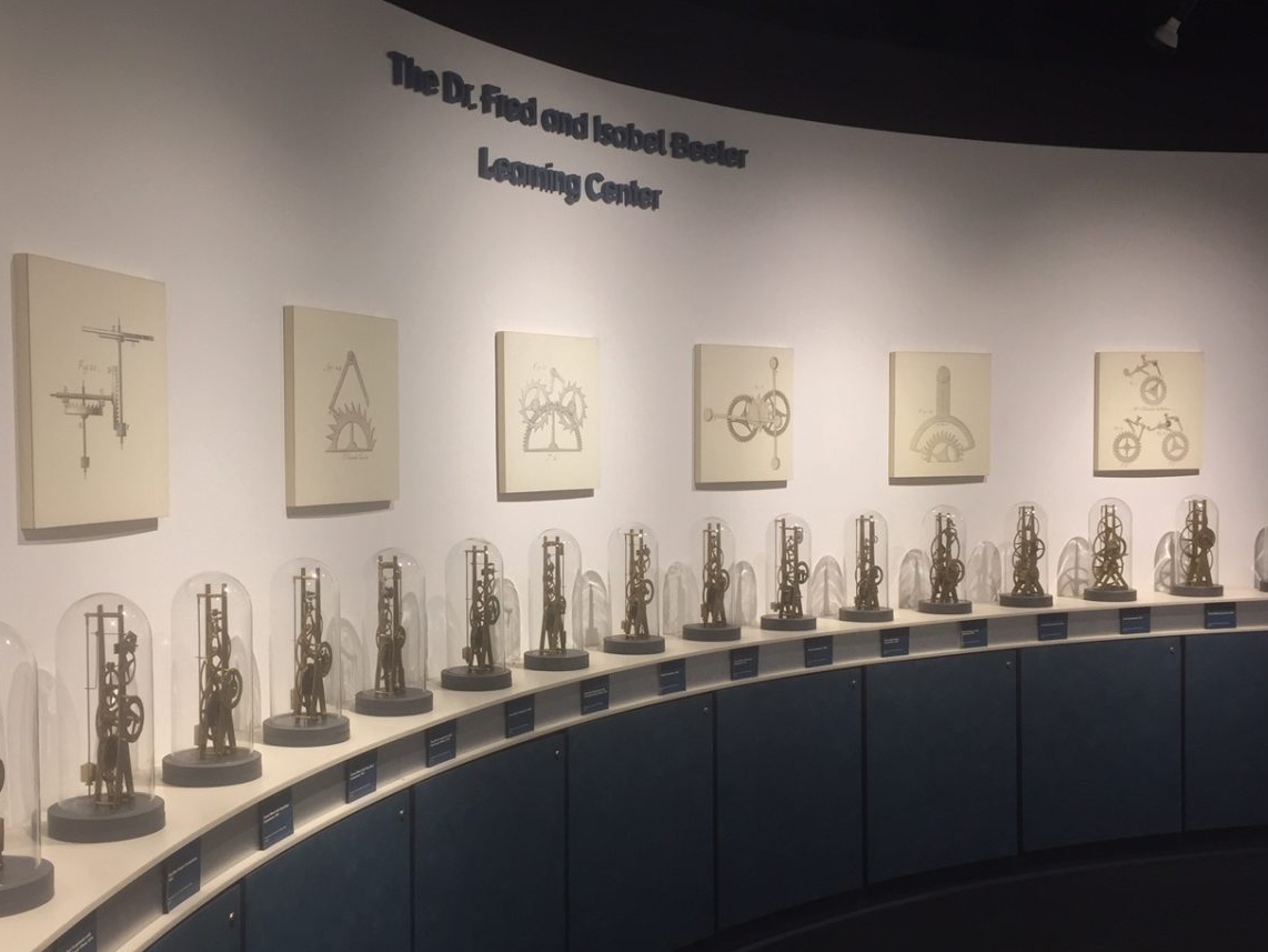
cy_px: 512
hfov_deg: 47.5
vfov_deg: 36.8
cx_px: 501
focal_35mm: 39
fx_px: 1429
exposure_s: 1/30
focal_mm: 4.15
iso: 80
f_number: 2.2
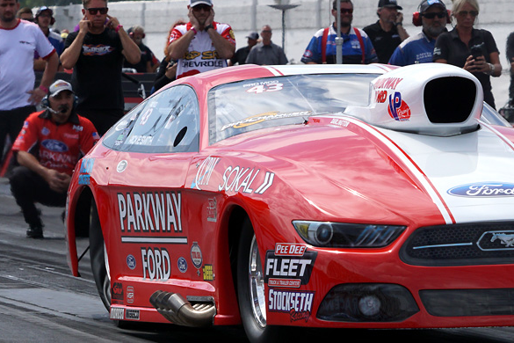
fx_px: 4397
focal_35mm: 308
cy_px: 207
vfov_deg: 4.5
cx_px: 359
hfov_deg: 6.7
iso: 320
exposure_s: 1/1000
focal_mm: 120
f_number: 8
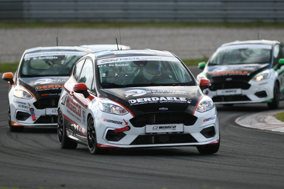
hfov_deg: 4.6
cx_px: 142
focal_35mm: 450
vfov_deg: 3.1
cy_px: 94
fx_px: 3550
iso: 160
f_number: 4
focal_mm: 300
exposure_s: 1/500
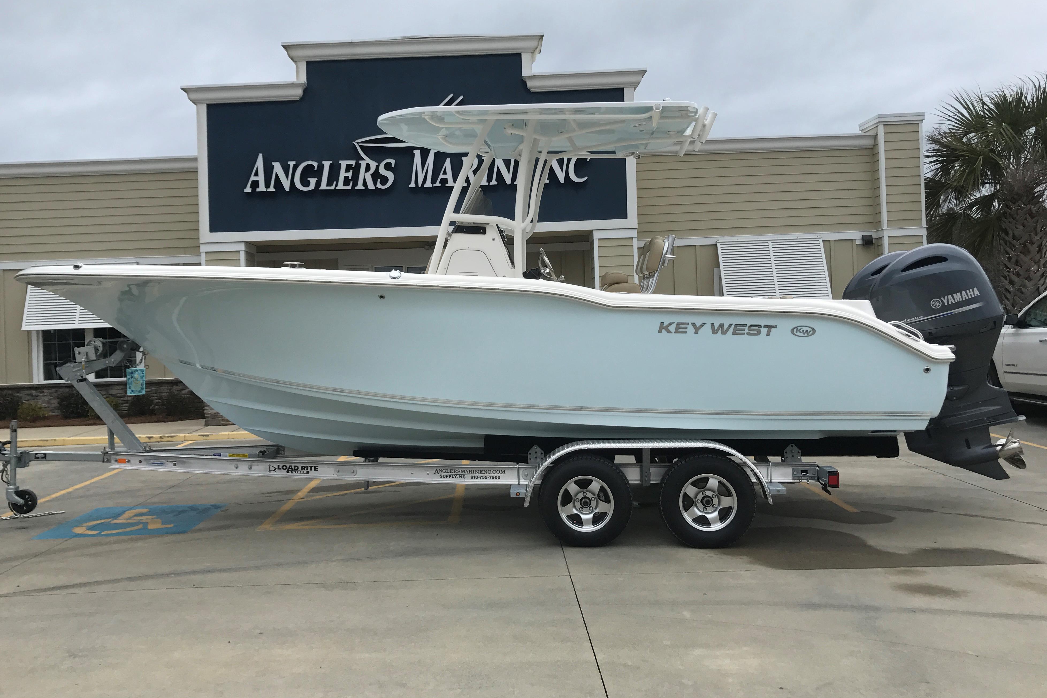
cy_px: 331
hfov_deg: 61.9
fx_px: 872
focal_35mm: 30
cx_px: 509
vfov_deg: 43.6
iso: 20
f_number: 1.8
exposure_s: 1/1350
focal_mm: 3.99
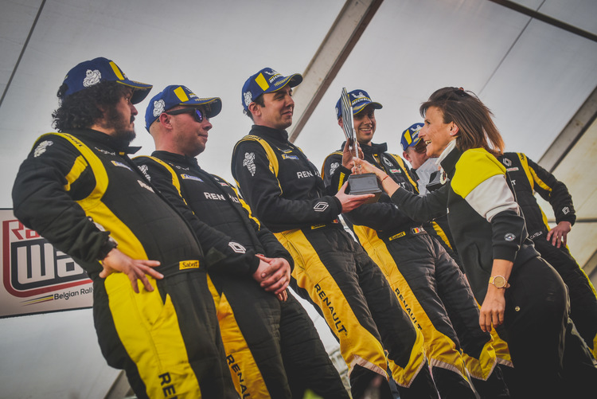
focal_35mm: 50
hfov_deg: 39.6
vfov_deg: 27.0
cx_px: 298
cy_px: 200
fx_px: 830
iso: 400
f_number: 3.5
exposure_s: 1/500
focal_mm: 50
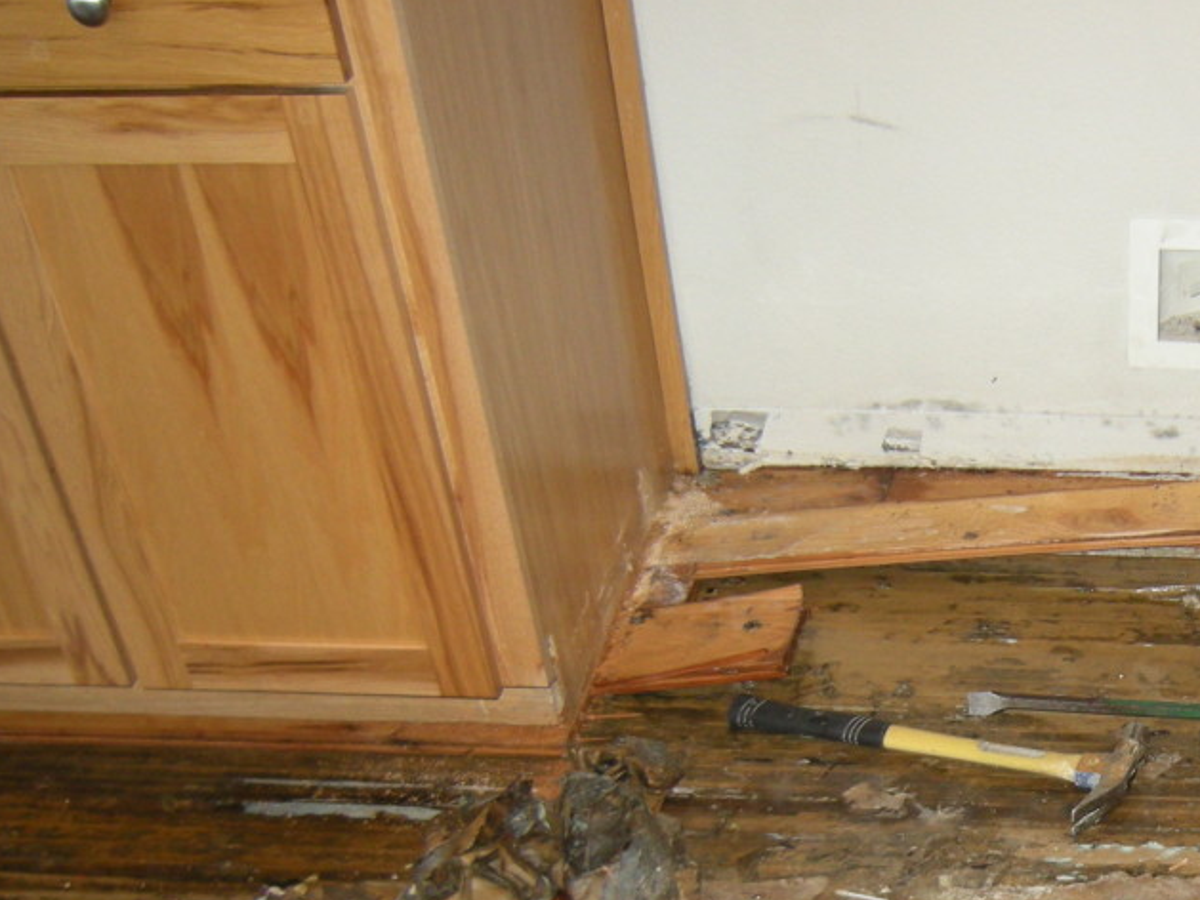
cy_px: 849
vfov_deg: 24.7
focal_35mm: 57
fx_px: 1976
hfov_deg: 31.9
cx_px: 1108
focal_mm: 4.7
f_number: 2.8
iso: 139
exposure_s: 1/30
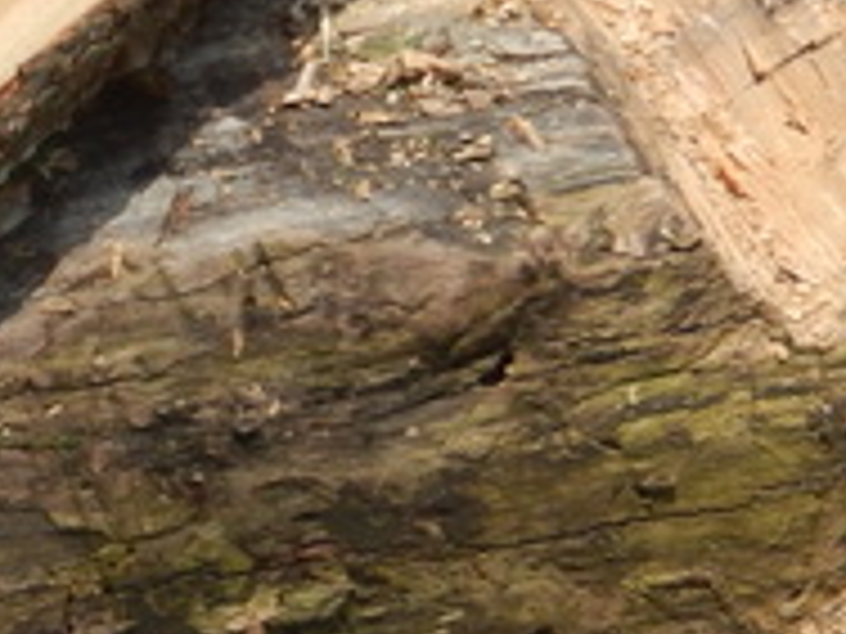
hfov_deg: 14.0
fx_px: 3202
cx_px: -459
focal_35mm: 131
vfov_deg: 11.3
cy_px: 459
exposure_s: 1/500
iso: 125
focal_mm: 5.7
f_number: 3.8
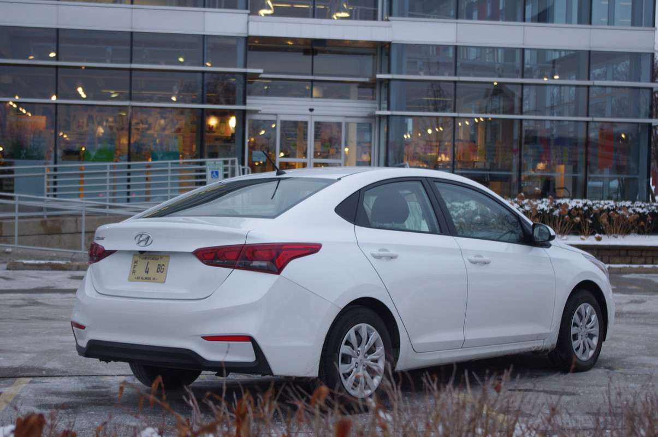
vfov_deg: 21.2
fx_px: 1168
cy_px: 218
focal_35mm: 64
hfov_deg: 31.5
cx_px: 329
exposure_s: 1/80
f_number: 4.5
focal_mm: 42.5
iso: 400
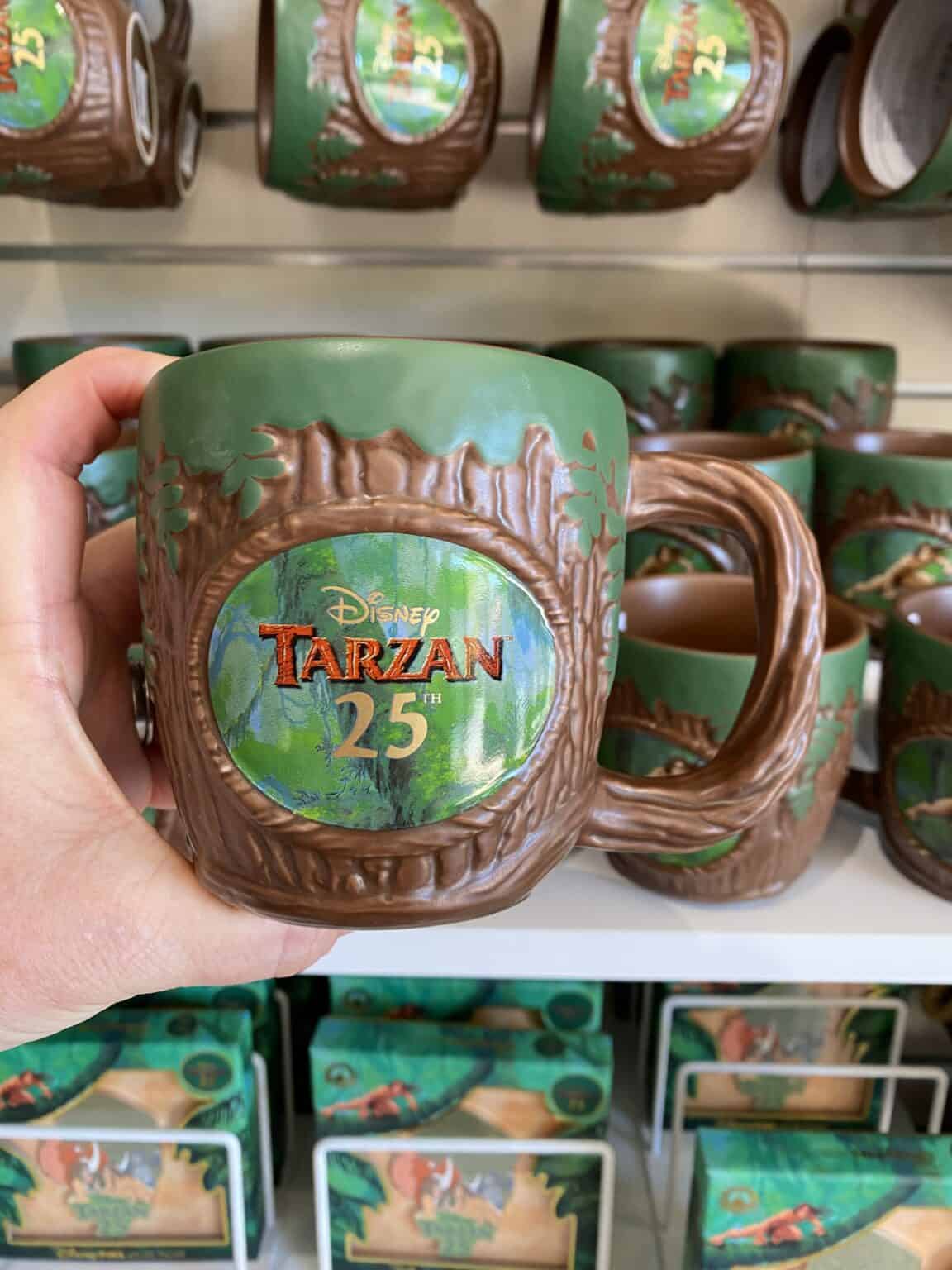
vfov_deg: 69.4
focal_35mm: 25
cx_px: 476
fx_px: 917
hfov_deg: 54.9
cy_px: 635
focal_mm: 4.25
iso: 100
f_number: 1.8
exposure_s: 1/60
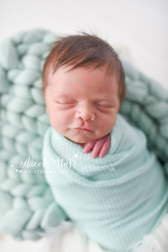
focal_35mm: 35
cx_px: 84
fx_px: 245
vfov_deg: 54.4
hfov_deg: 37.9
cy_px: 126
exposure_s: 1/200
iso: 100
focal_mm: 35
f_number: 2
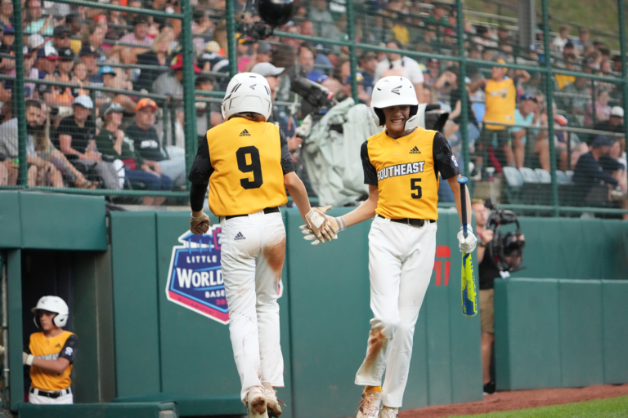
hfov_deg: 10.3
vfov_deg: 6.9
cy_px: 209
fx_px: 3489
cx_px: 314
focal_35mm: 200
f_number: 5.6
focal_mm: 200
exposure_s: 1/2000
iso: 10000
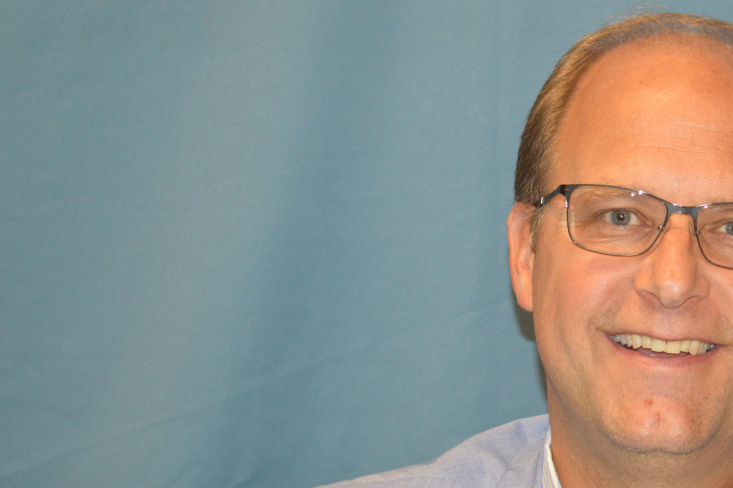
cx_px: 637
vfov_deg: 11.4
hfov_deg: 16.9
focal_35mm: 120
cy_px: 281
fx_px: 2441
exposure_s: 1/60
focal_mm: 46
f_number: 5.3
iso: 1600
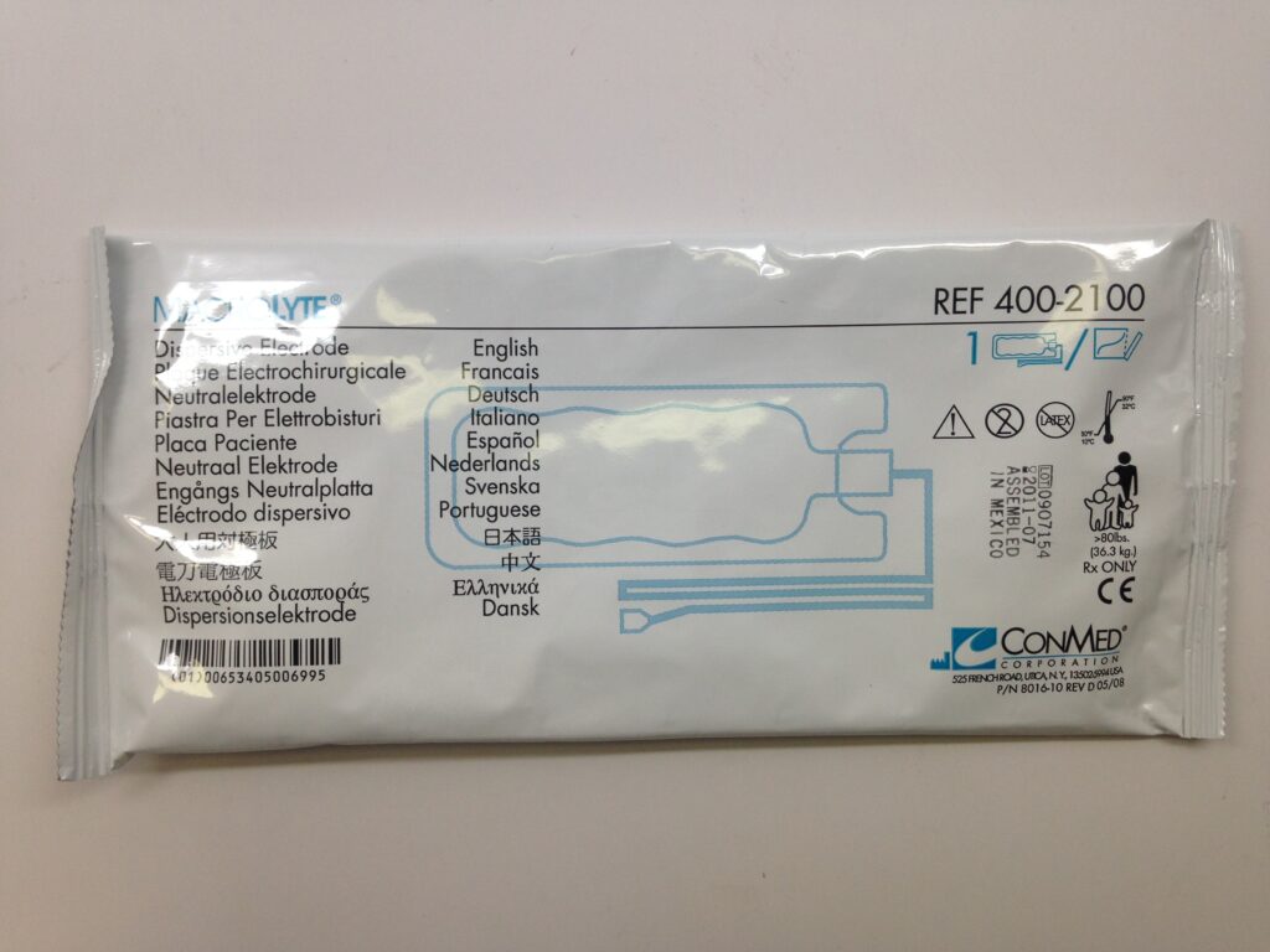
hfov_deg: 55.4
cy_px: 476
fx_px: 1211
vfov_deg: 42.9
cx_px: 635
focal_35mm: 33
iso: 50
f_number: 2.4
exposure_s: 1/60
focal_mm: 4.12
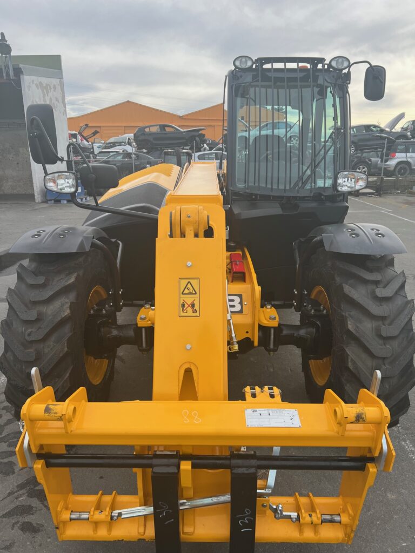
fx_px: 416
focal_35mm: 26
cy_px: 276
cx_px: 208
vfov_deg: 67.3
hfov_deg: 53.1
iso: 50
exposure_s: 1/1575
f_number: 1.5
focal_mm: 5.7
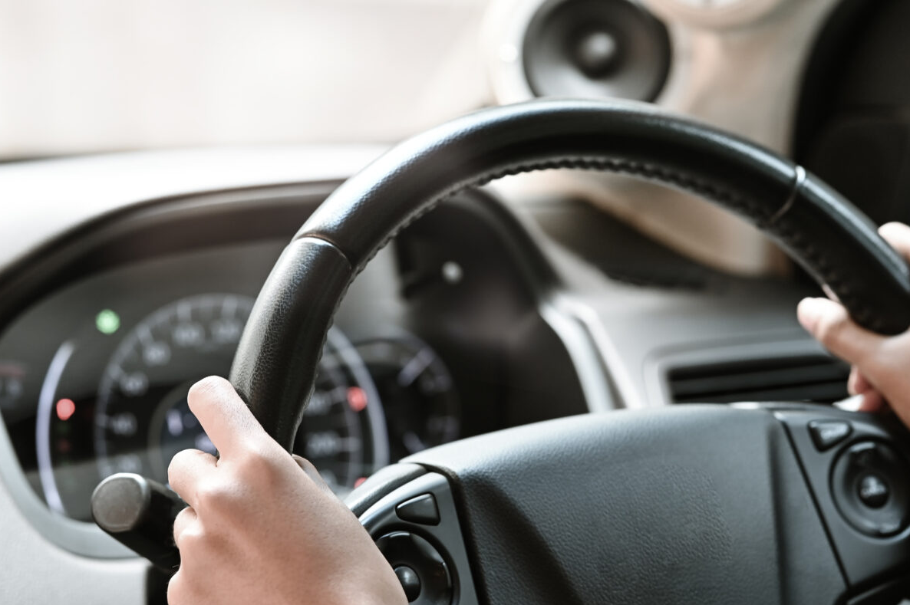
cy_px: 312
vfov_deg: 10.1
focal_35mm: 136
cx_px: 414
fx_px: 3435
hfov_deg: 15.1
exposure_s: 1/50
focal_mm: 105
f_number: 4.5
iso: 640
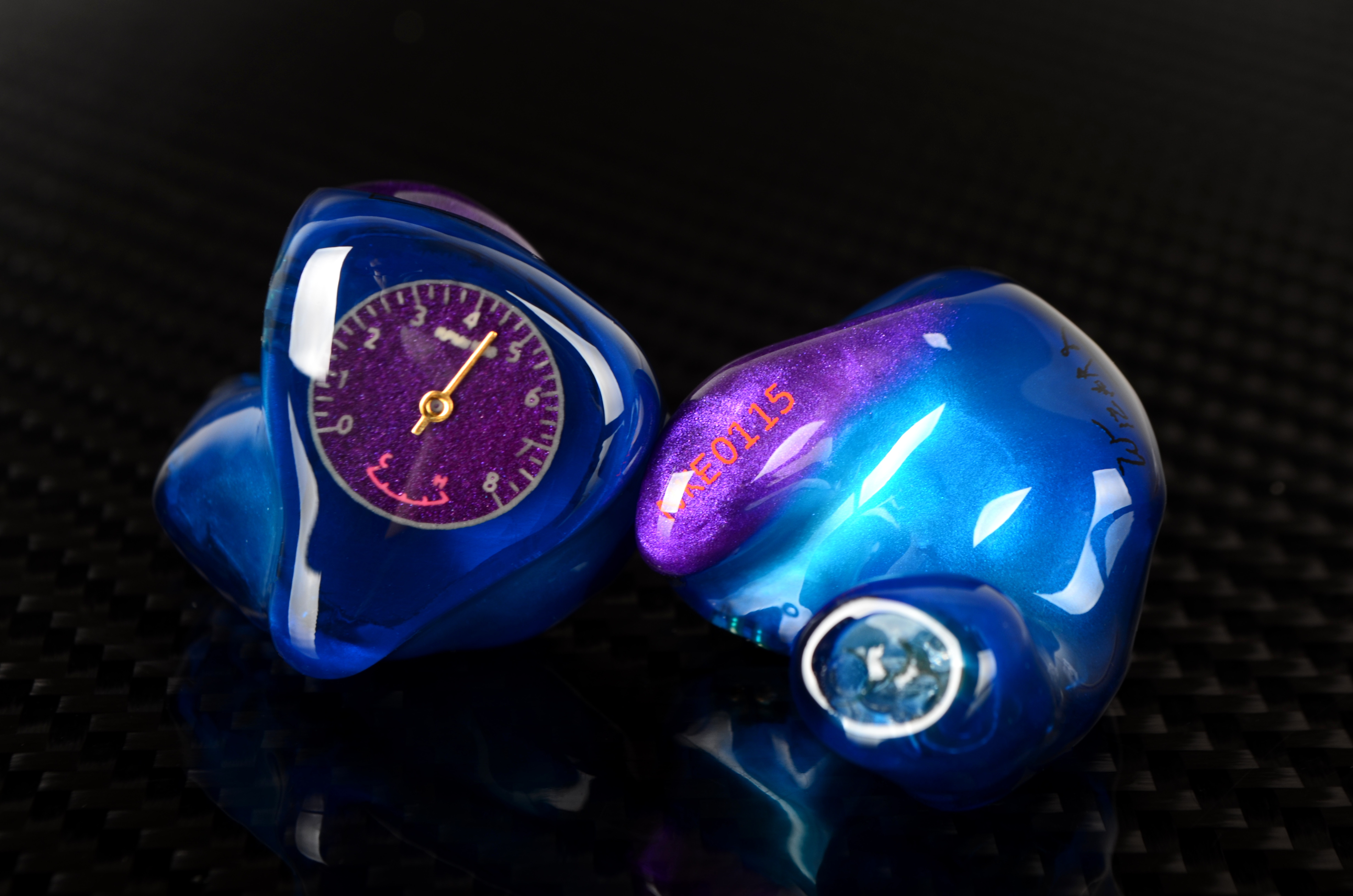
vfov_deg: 16.5
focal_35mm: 82
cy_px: 448
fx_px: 3094
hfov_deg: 24.7
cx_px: 676
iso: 160
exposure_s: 1/125
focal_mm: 55
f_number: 11
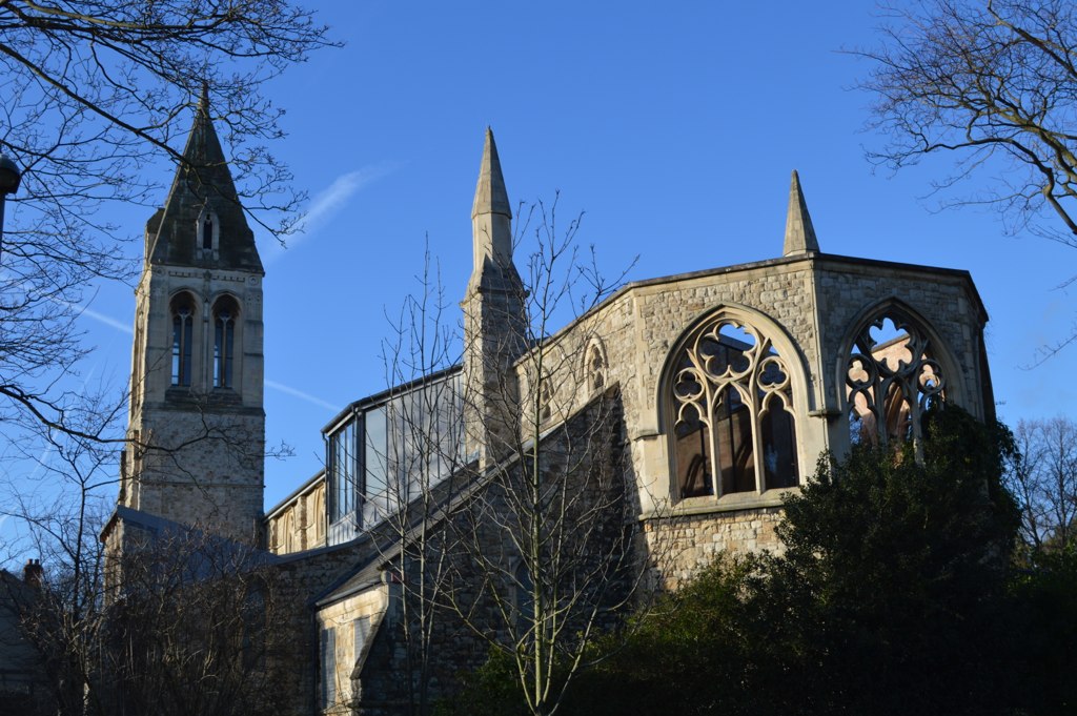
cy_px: 358
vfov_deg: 29.8
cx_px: 538
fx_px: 1345
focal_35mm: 45
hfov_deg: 43.6
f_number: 7.1
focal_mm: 30
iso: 100
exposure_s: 1/200
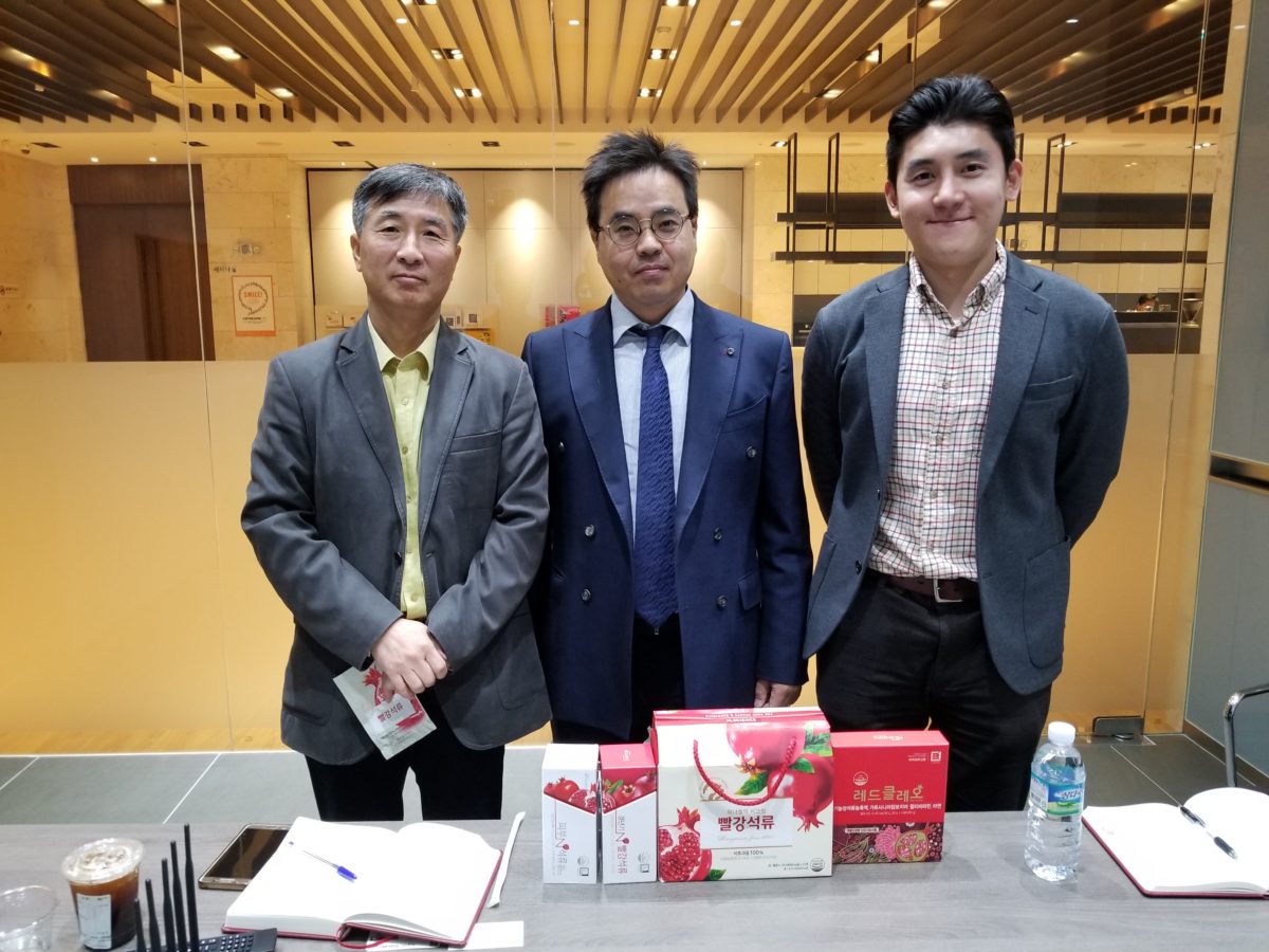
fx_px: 953
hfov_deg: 67.3
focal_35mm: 26
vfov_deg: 53.1
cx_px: 634
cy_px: 476
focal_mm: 4.25
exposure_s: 1/30
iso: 160
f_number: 1.7
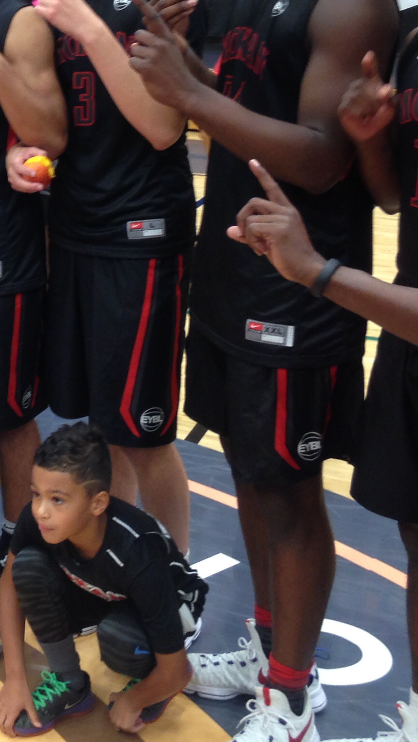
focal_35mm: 76
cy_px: 194
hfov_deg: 15.2
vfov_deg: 27.5
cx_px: -119
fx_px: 1497
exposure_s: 1/20
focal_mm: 4.12
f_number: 2.4
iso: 64
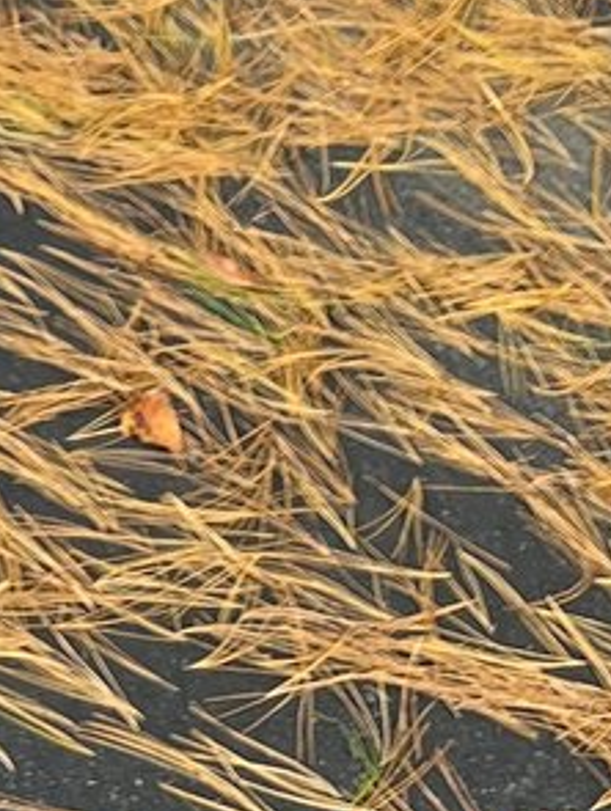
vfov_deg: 9.9
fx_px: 4133
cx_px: -471
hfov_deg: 8.2
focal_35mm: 176
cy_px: -1105
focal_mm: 5.7
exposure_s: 1/670
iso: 50
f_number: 1.5
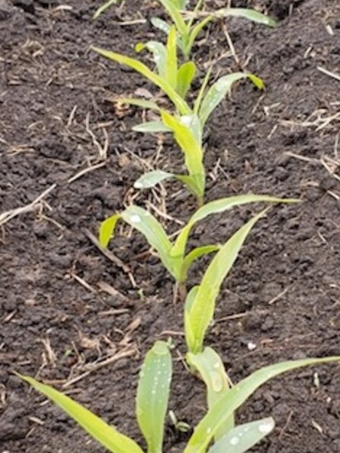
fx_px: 1087
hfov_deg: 17.7
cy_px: 262
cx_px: 256
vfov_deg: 23.5
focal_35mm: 83
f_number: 2.4
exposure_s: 1/409
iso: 50
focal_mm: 4.3
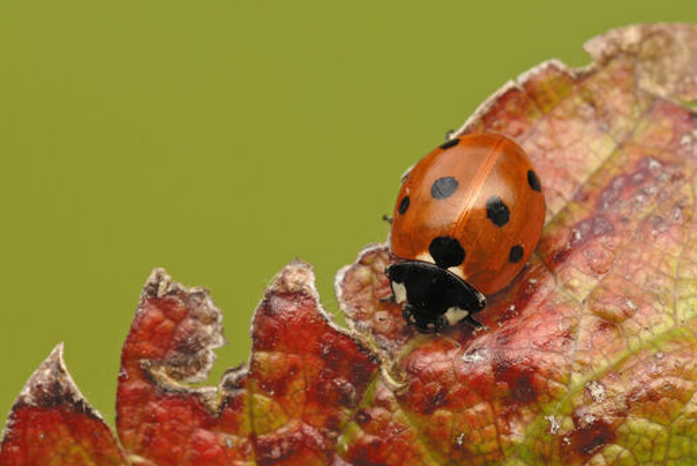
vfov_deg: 3.5
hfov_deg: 5.2
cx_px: 291
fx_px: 7651
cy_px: 271
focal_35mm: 395
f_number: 11
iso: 200
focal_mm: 185
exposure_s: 1/25
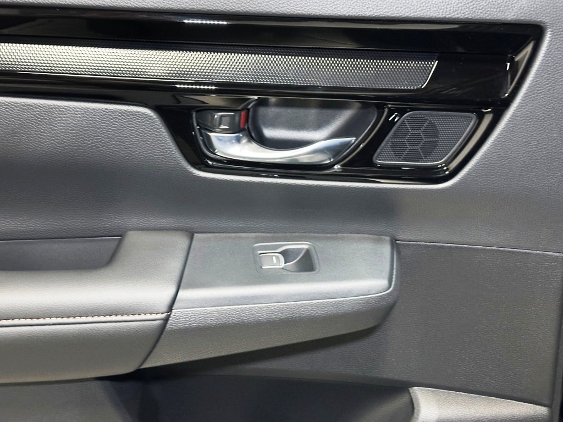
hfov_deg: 39.7
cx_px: 282
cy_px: 211
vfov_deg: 30.3
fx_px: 781
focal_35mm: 48
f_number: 1.78
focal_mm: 6.86
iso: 640
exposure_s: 1/30
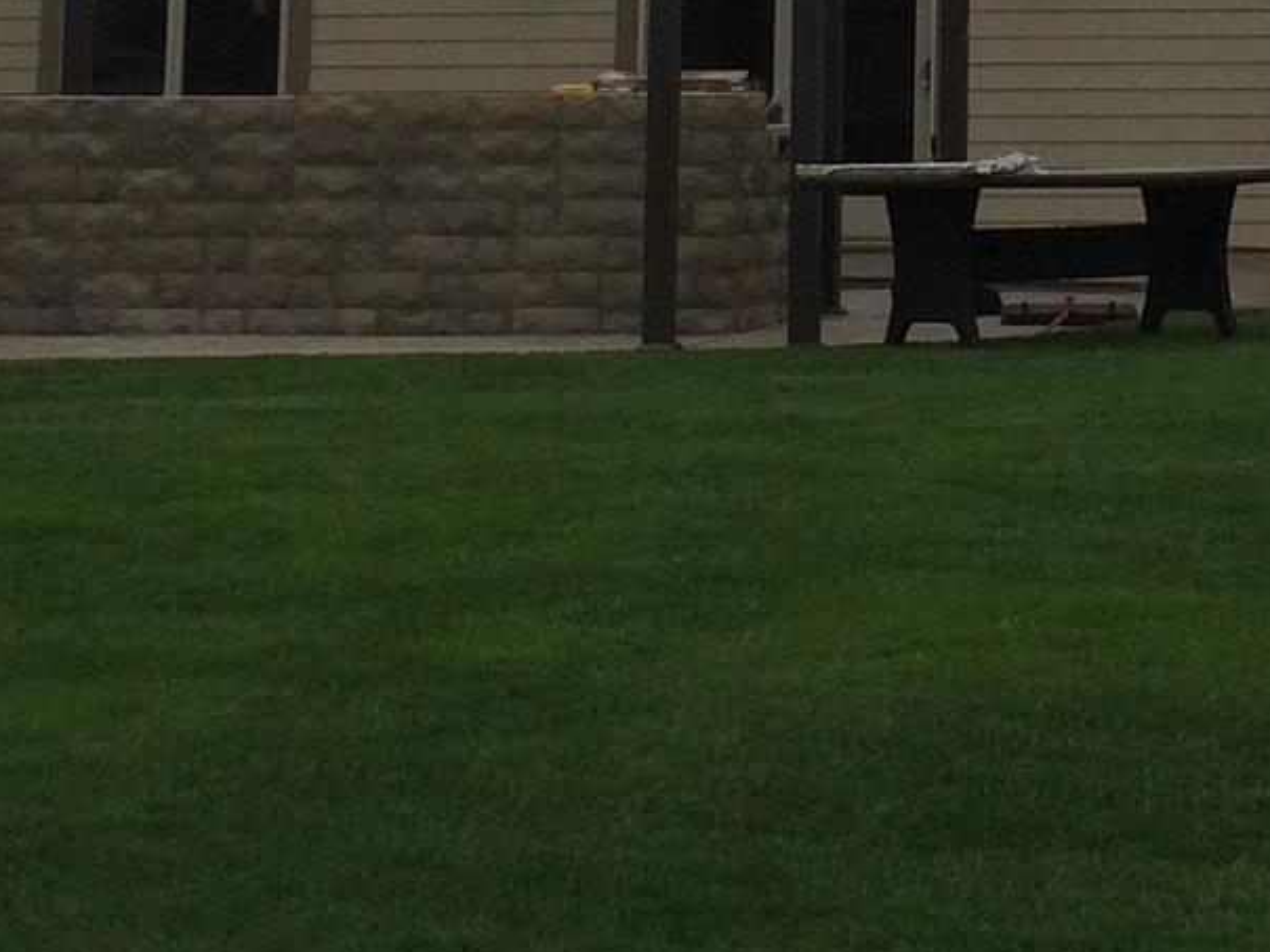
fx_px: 4403
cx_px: 1375
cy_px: -596
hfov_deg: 16.0
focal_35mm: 120
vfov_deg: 11.7
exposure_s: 1/461
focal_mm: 4.15
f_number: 2.2
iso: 32
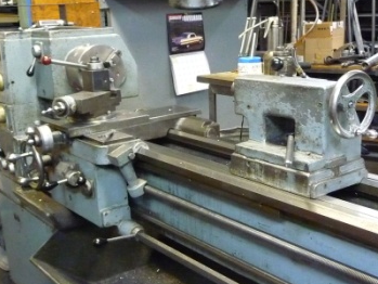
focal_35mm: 50
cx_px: 204
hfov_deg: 38.2
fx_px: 546
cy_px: 170
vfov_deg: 29.1
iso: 800
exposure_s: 1/15
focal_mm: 4.7
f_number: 3.3
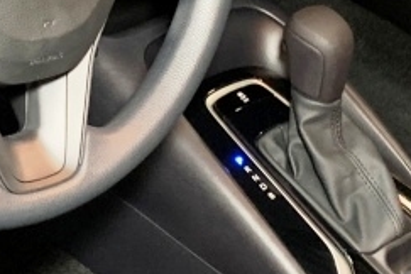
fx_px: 1301
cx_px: 39
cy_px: 73
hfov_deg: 17.7
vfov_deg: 12.0
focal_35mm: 114
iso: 640
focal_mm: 4.25
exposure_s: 1/30
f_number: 1.8
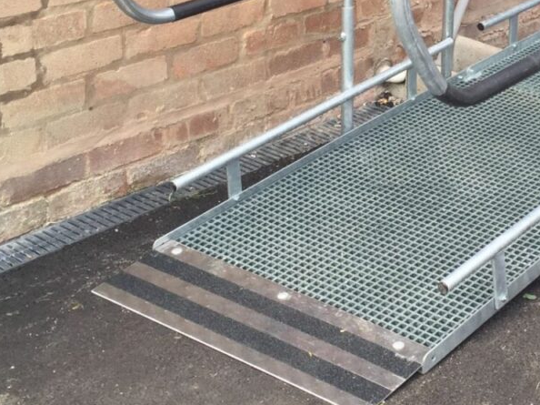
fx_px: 1170
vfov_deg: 19.4
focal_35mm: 75
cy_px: 70
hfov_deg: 25.1
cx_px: 505
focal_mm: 4.15
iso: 32
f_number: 2.2
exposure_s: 1/297
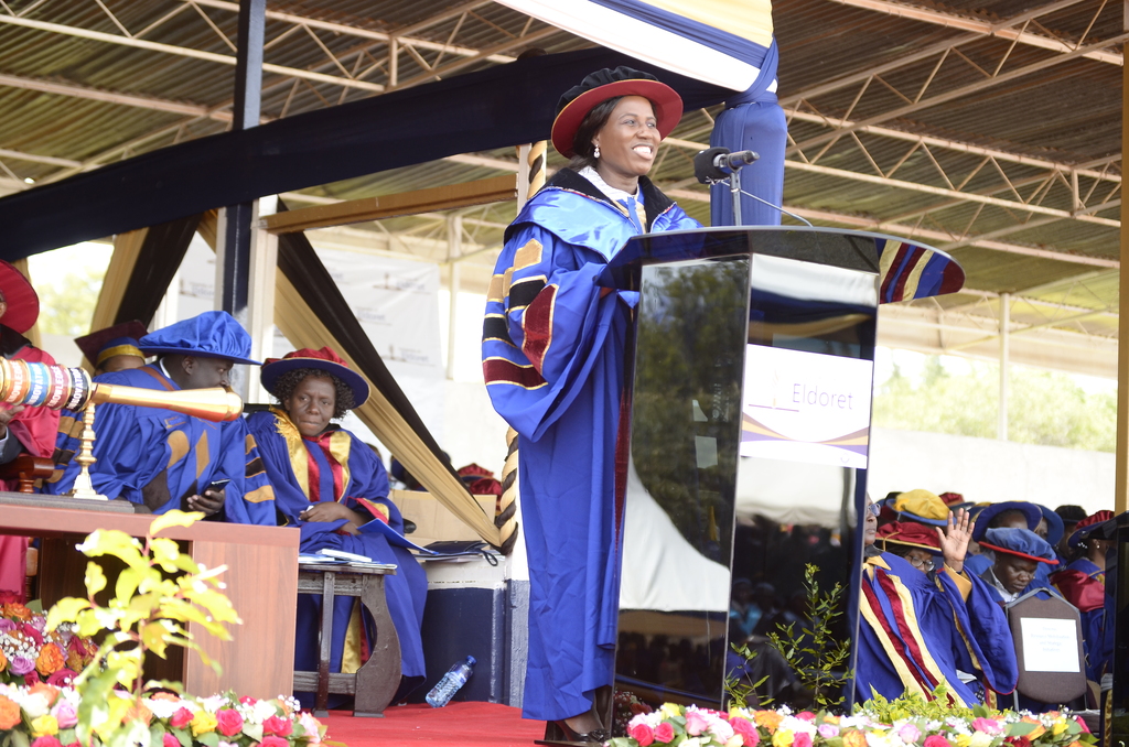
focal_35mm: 98
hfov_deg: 21.0
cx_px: 564
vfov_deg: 14.0
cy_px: 374
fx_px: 3051
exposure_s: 1/400
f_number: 2.8
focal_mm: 65
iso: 320
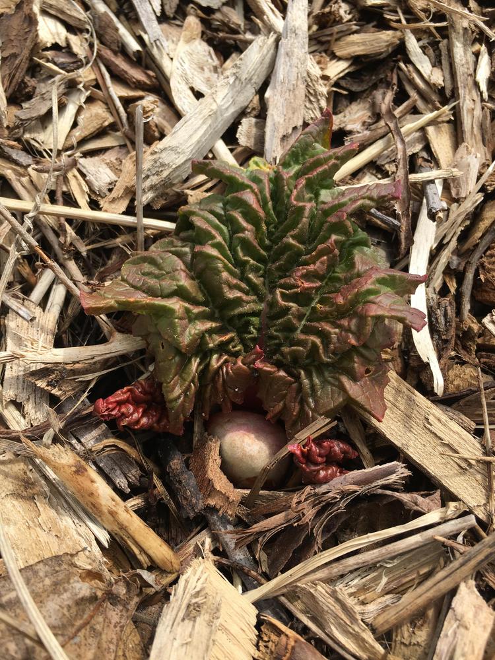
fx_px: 553
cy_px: 330
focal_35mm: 29
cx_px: 248
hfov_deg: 48.2
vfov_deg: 61.7
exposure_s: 1/845
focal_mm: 4.15
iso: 25
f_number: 2.2
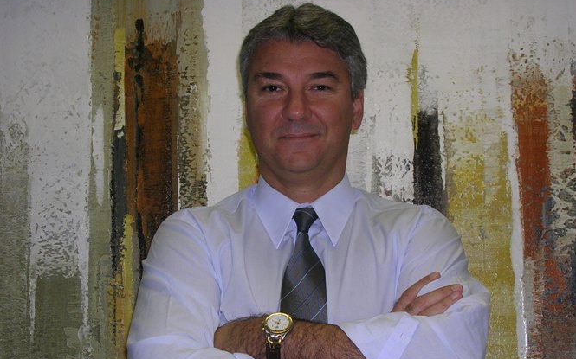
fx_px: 1051
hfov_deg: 30.6
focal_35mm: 67
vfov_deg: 19.4
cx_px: 288
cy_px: 203
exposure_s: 1/60.1
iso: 50
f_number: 3.5
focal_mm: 9.6
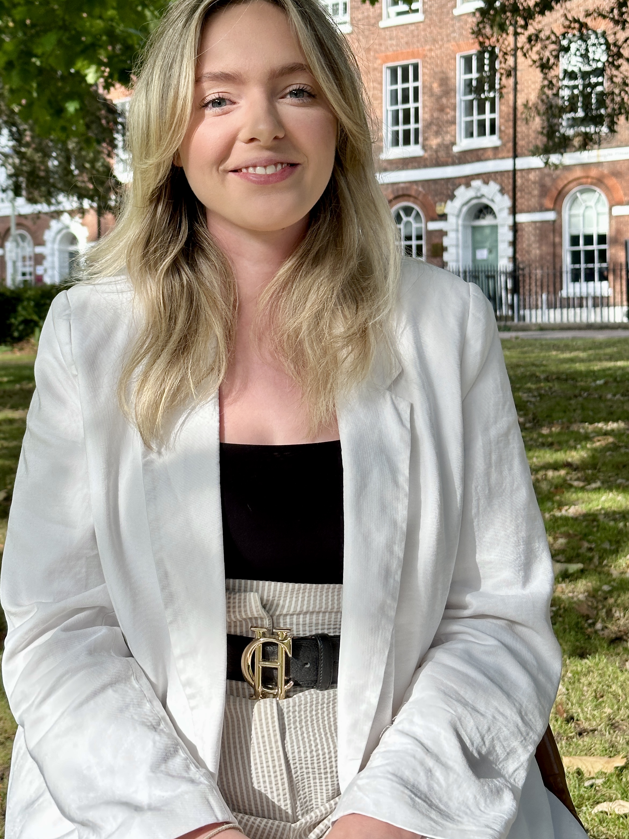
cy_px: 335
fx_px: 1502
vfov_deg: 31.1
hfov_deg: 23.6
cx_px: 273
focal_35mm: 62
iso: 64
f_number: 1.78
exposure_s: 1/1305
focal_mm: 6.86
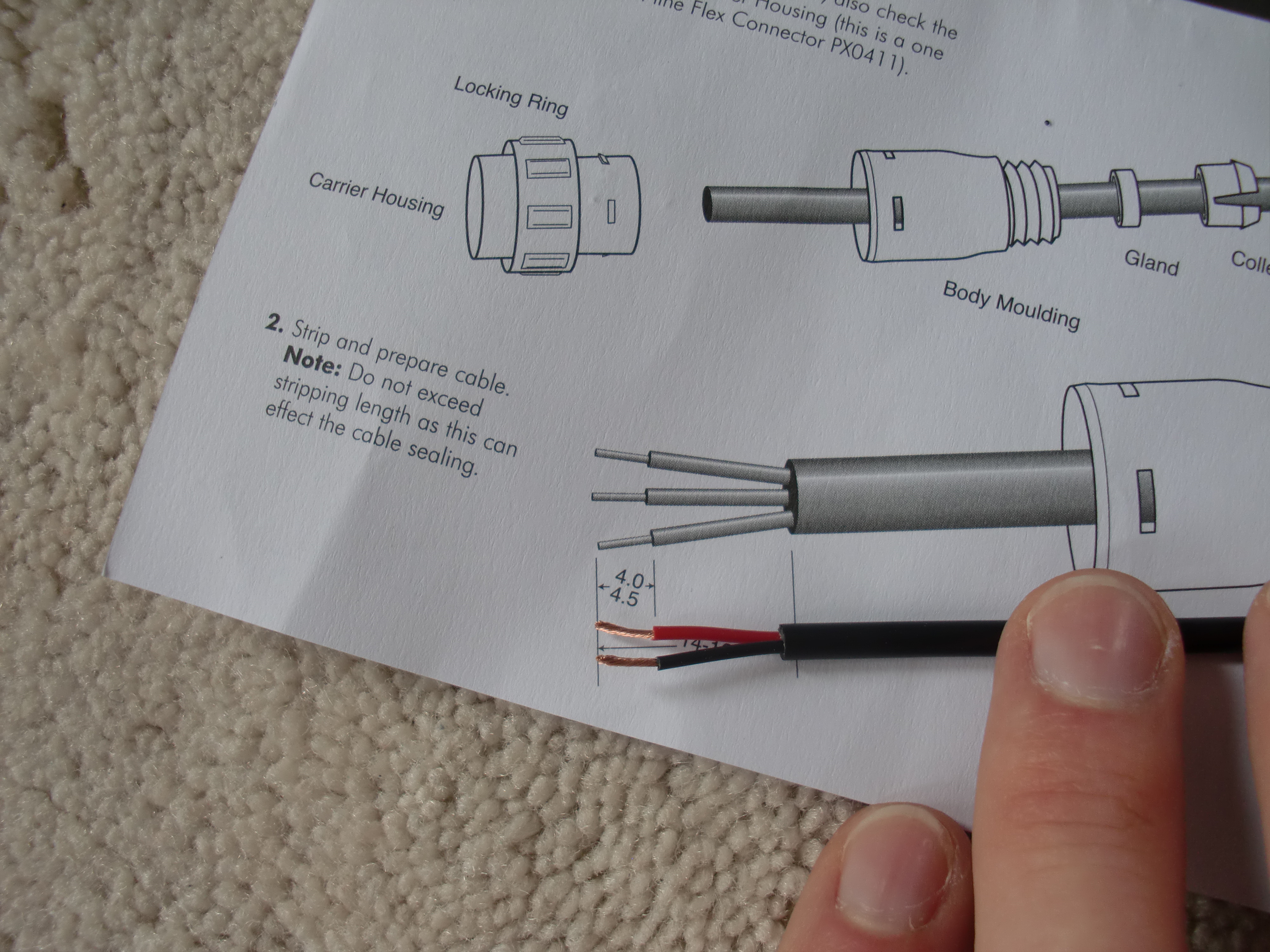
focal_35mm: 36
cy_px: 476
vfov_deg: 39.7
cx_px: 635
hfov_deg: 51.4
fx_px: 1321
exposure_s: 1/60
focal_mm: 6.3
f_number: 2.8
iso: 80
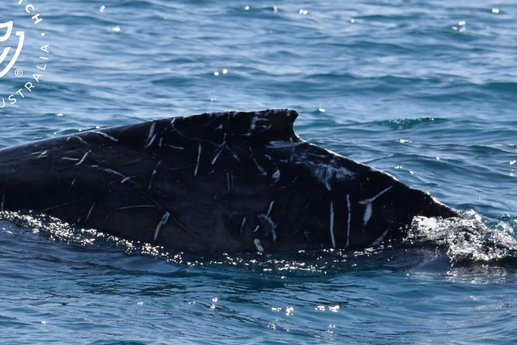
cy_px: 182
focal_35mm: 523
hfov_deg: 3.9
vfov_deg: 2.6
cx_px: 221
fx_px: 7512
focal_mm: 300
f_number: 8
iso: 400
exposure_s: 1/2000
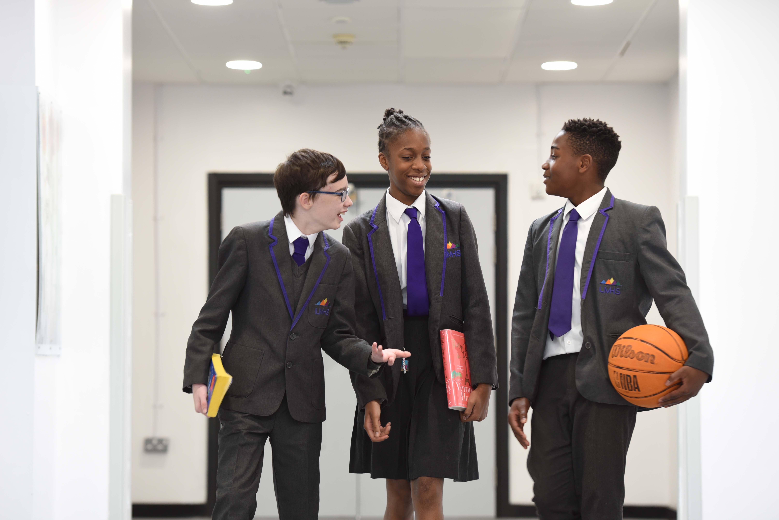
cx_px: 390
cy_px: 260
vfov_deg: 11.8
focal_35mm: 116
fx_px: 2511
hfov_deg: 17.6
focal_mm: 116
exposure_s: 1/80
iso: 640
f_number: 3.5
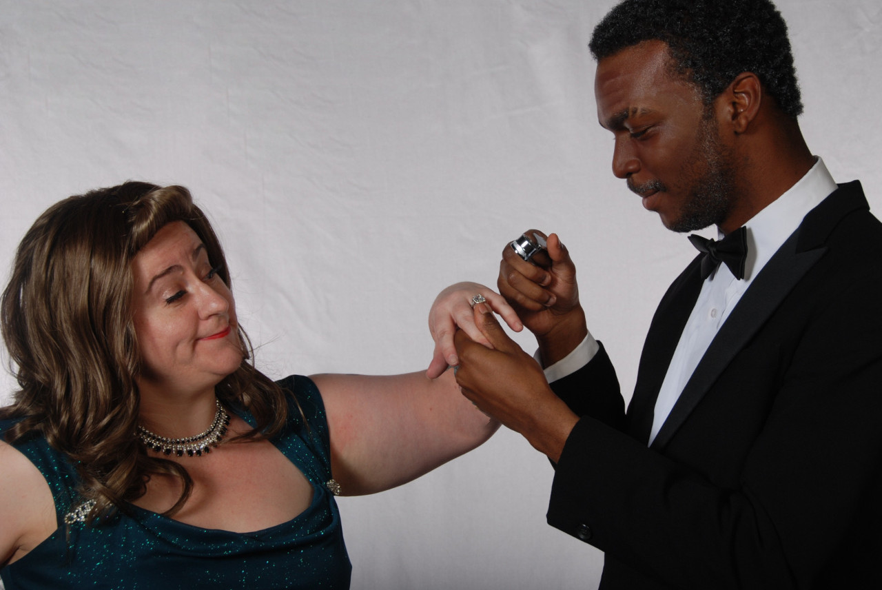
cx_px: 441
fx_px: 2023
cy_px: 295
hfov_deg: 24.6
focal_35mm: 82
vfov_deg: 16.6
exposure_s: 1/200
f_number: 8
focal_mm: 55
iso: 100
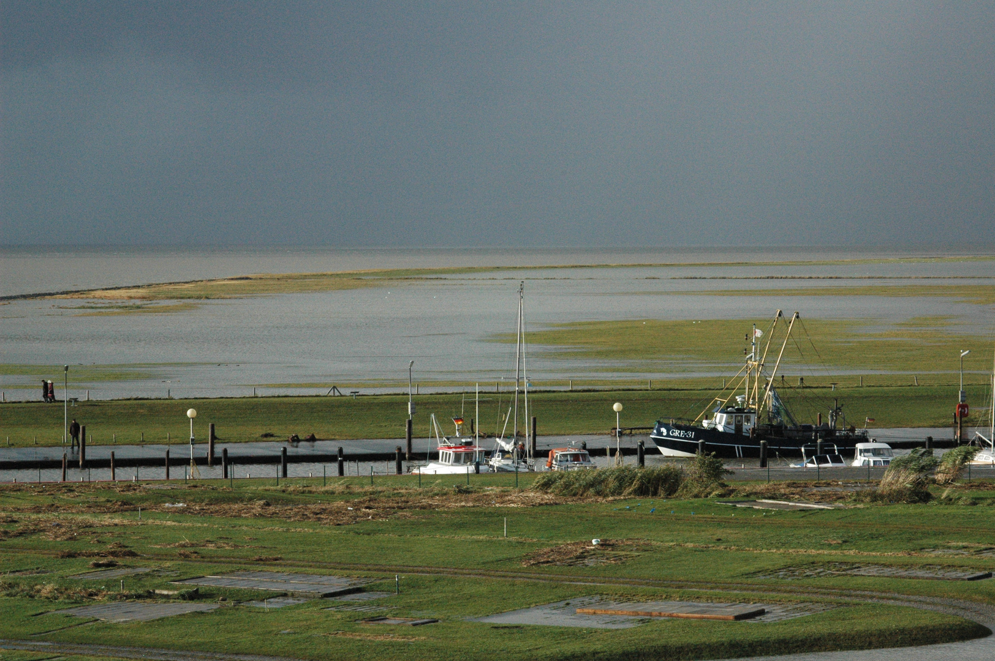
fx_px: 3521
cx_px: 498
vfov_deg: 10.7
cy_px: 330
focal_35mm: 128
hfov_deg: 16.1
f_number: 16
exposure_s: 1/1250
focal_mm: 85
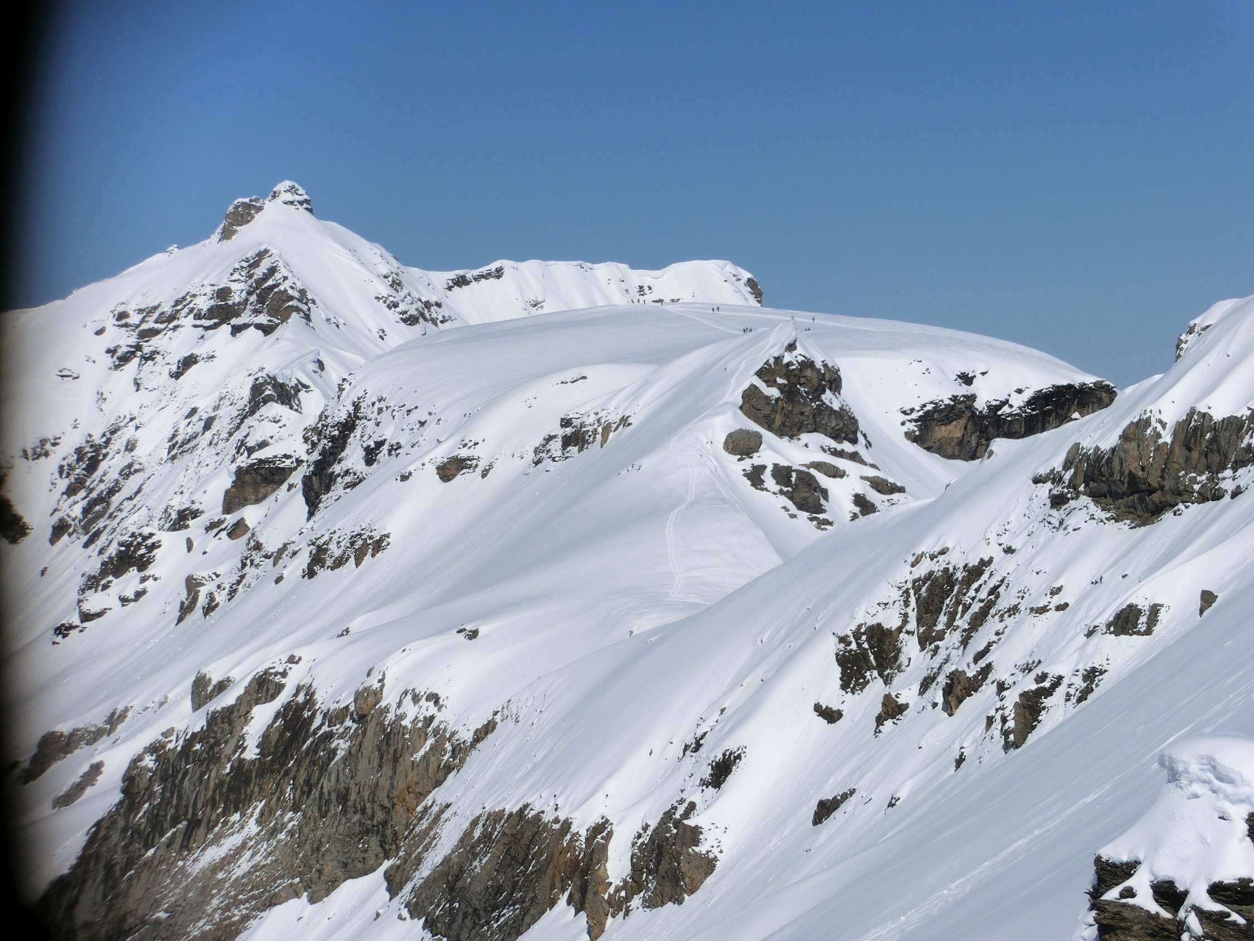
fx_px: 5507
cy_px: 470
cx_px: 627
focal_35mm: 152
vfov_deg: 9.8
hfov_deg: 13.0
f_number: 15
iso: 100
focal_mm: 26.91
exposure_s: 1/400
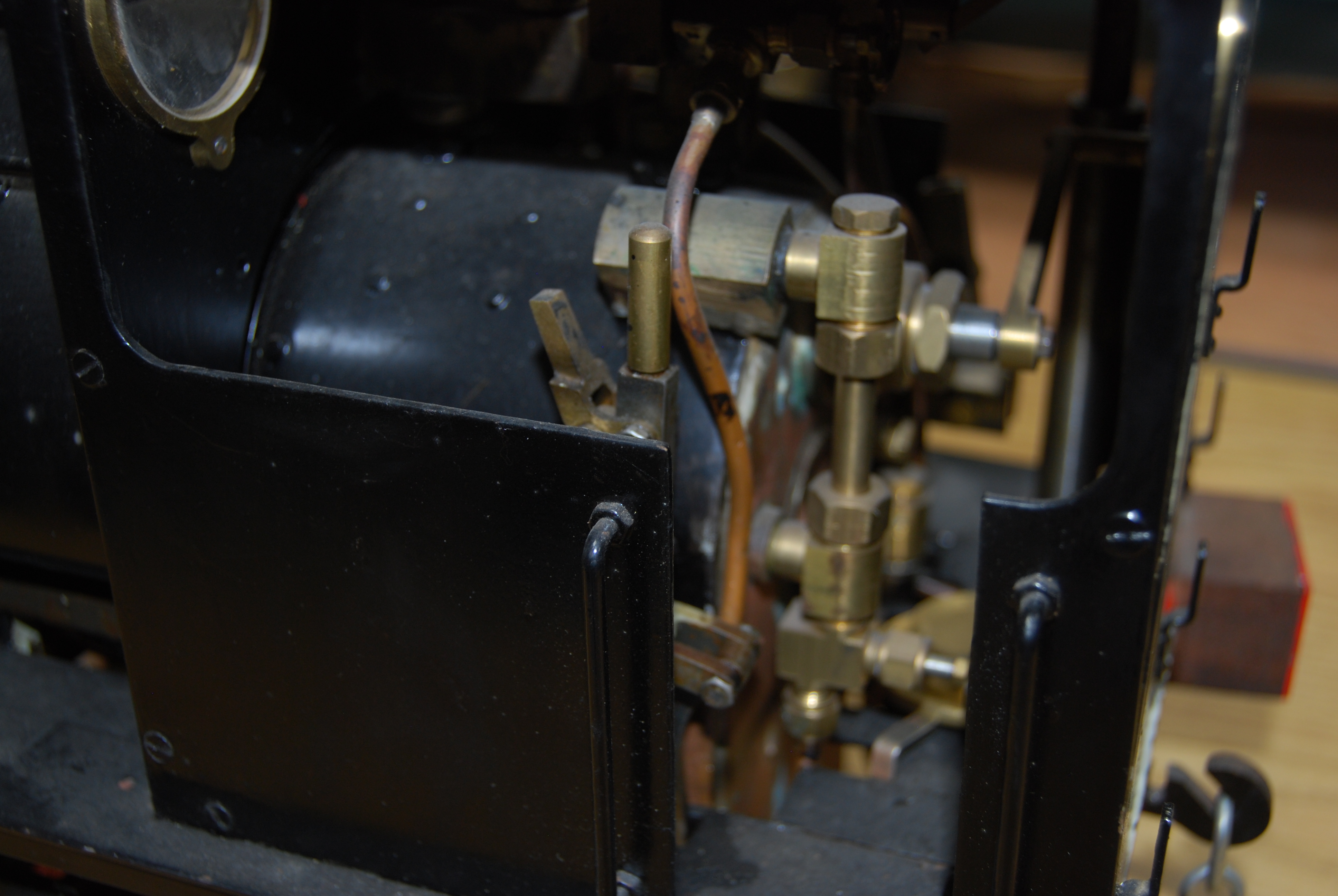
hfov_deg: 42.3
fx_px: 1730
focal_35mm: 46
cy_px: 448
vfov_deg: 29.0
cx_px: 669
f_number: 4.5
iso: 200
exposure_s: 1/60
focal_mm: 31
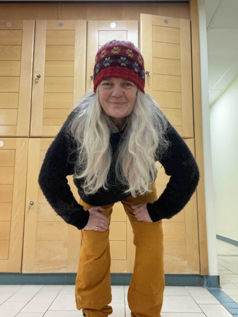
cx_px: 119
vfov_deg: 60.0
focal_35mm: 30
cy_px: 158
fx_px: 275
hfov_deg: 46.8
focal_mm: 2.71
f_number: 2.2
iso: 320
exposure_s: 1/50
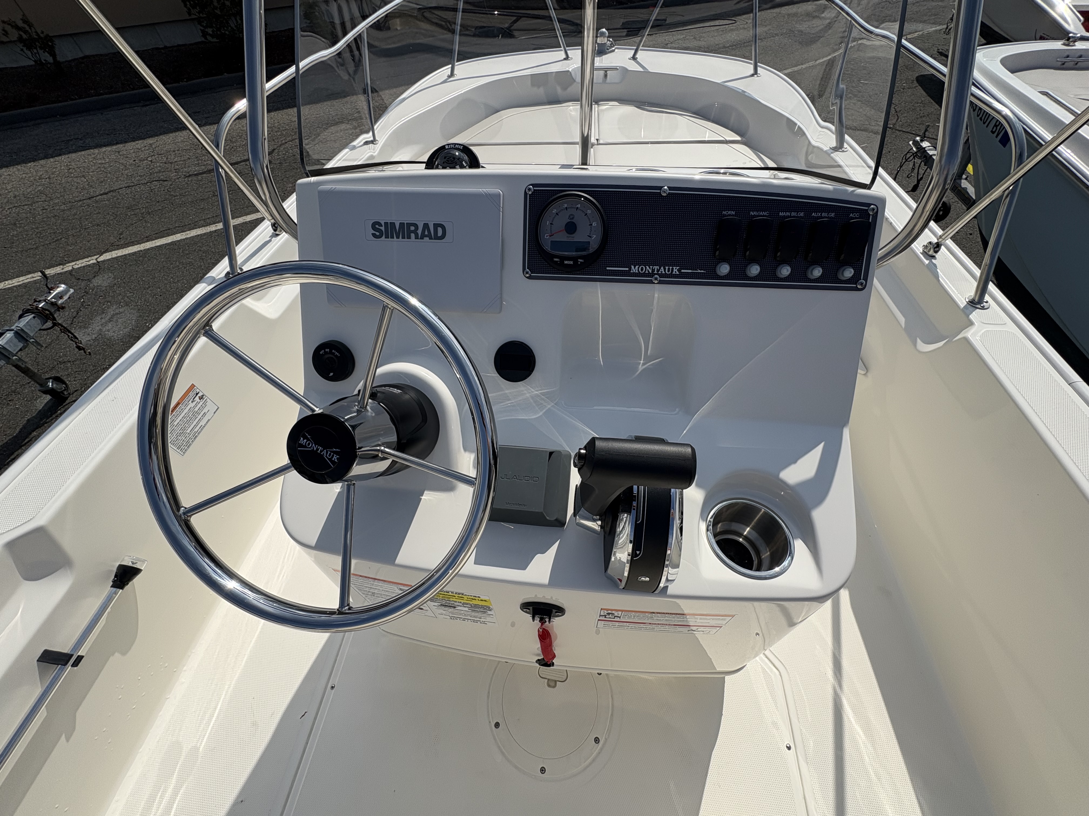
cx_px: 544
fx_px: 440
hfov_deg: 102.1
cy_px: 408
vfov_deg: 85.7
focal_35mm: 14
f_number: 2.2
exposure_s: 1/2584
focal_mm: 2.22
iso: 40
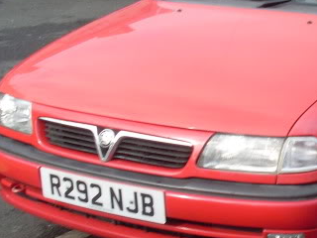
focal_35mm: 95
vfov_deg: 15.6
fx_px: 870
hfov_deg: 20.0
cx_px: 315
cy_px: 117
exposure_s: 1/90
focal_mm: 6.3
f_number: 7.7
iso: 80
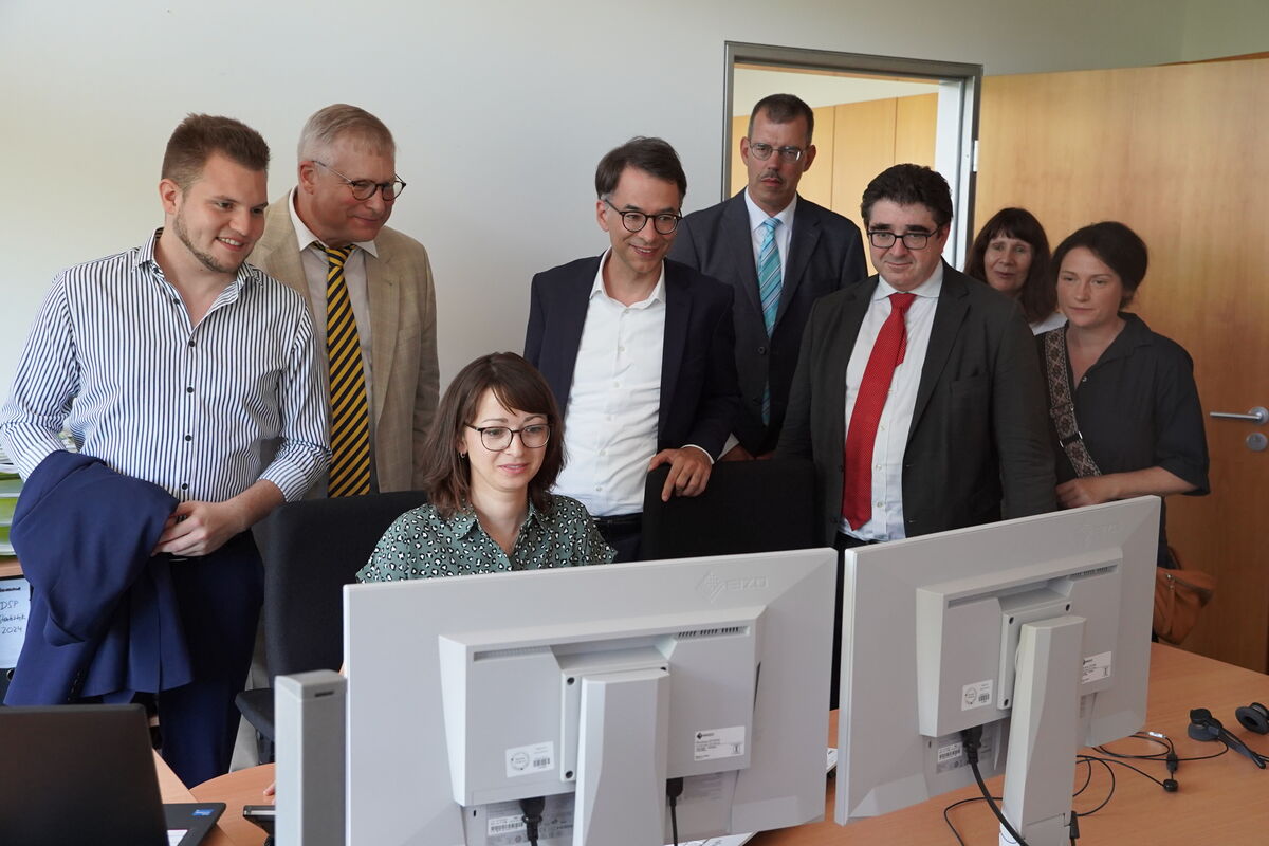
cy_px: 423
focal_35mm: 40
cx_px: 634
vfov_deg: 33.4
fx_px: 1410
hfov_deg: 48.5
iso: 2000
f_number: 4
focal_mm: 27
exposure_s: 1/160
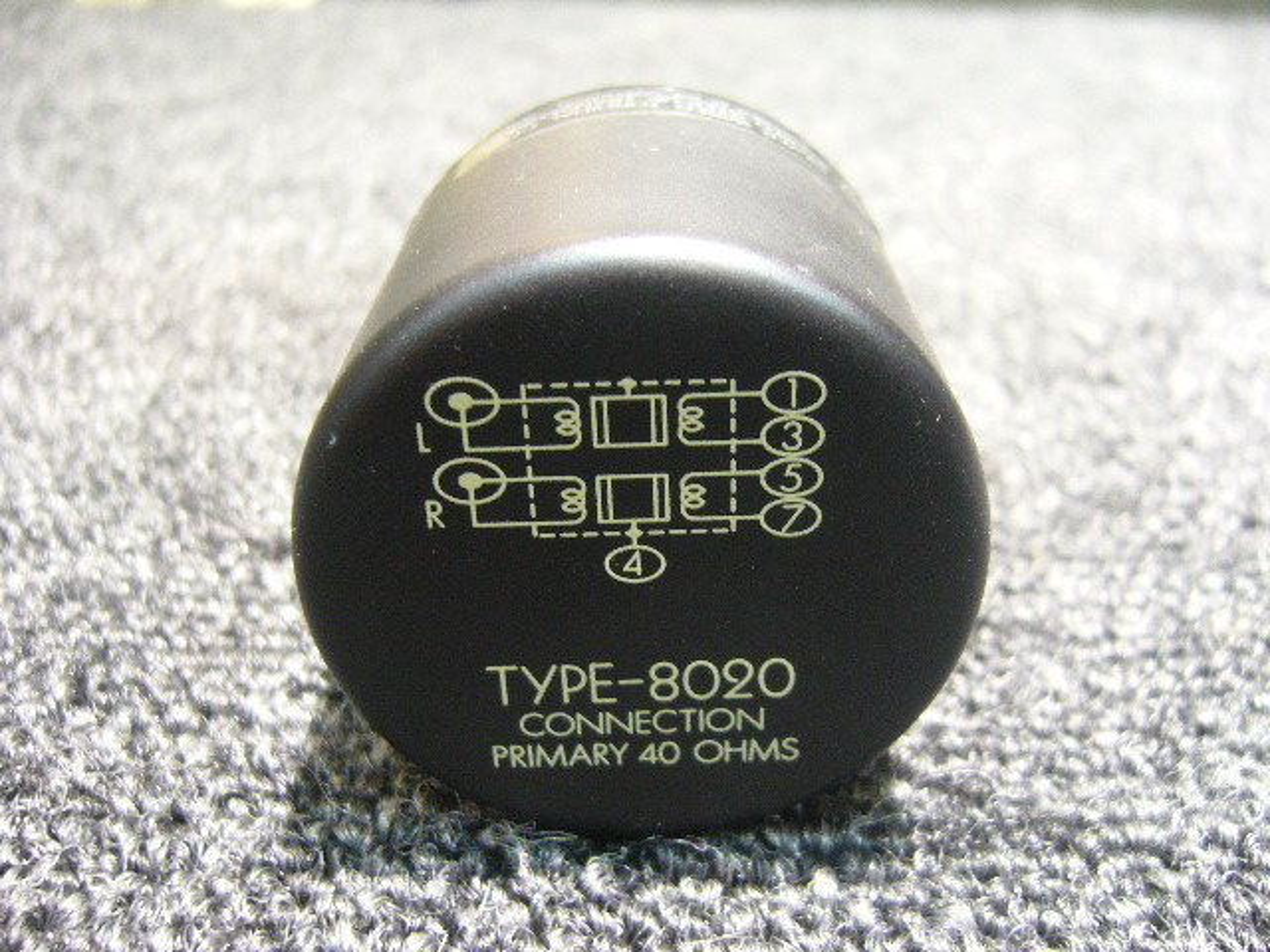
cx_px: 635
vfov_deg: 40.7
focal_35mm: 35
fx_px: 1284
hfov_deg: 52.6
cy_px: 476
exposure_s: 1/10
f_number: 2.8
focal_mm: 5.8
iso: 200
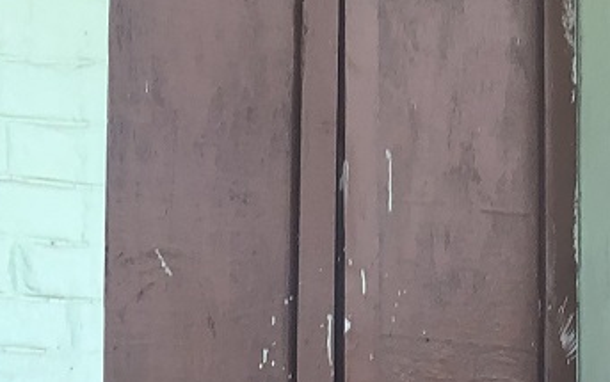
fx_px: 4392
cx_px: 269
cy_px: 667
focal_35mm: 264
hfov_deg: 7.9
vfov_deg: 4.9
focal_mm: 6.6
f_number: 2.8
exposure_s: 1/158
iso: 20
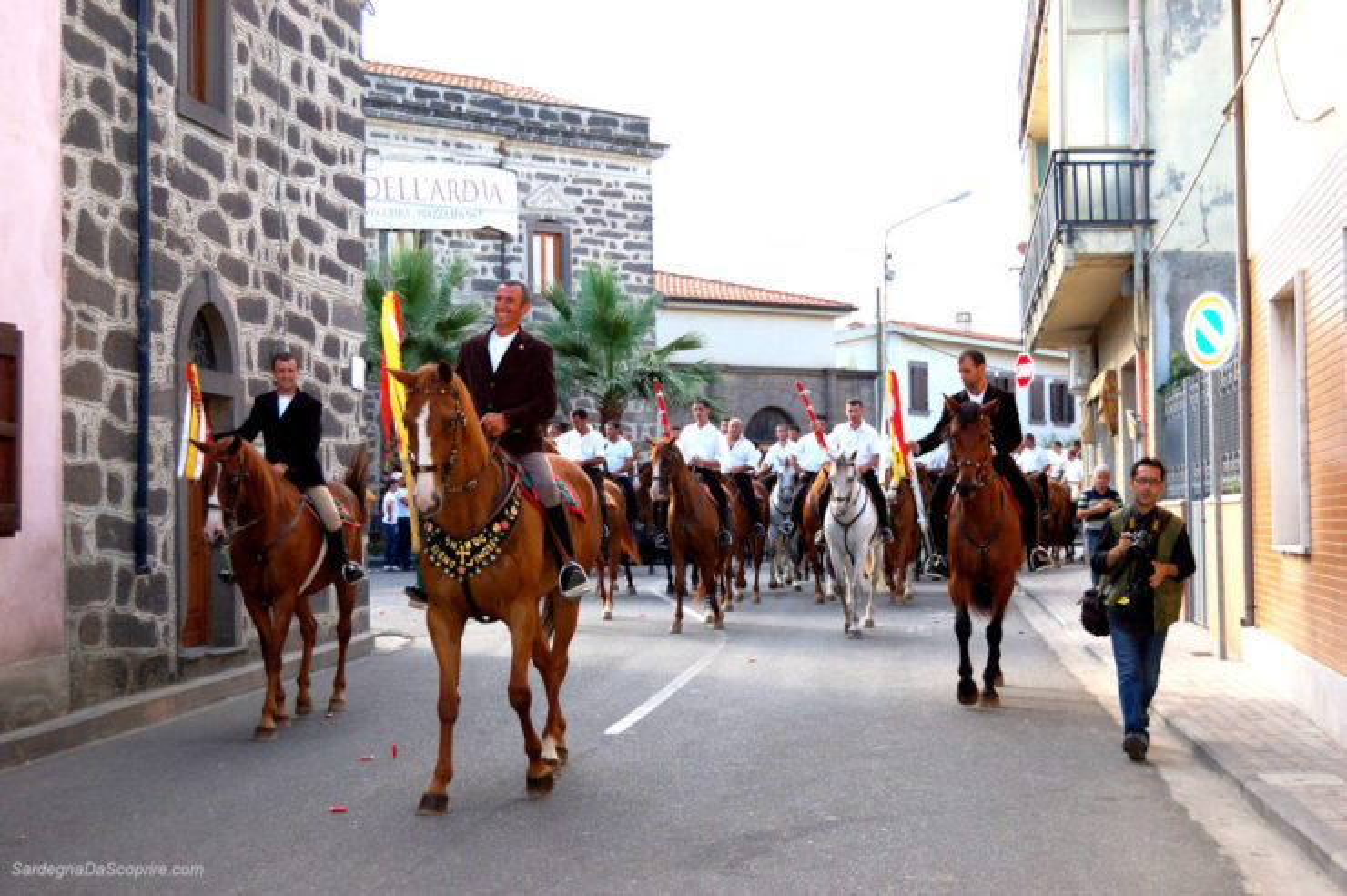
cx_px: 674
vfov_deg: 25.7
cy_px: 448
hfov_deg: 37.9
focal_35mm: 52
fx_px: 1963
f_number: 5
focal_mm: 35
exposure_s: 1/500
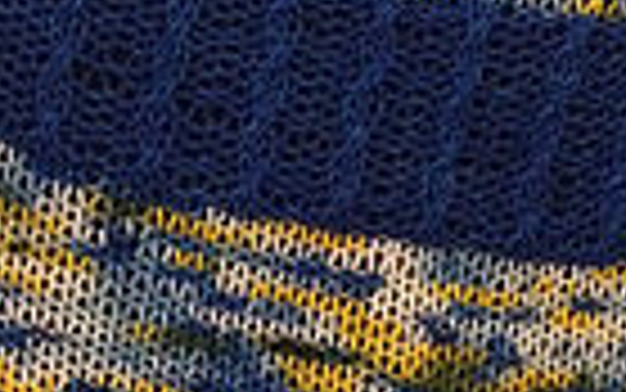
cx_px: 254
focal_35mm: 133
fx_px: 2270
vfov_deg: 9.8
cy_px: 315
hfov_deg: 15.7
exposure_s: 1/15
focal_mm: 4.28
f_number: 2.4
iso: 640
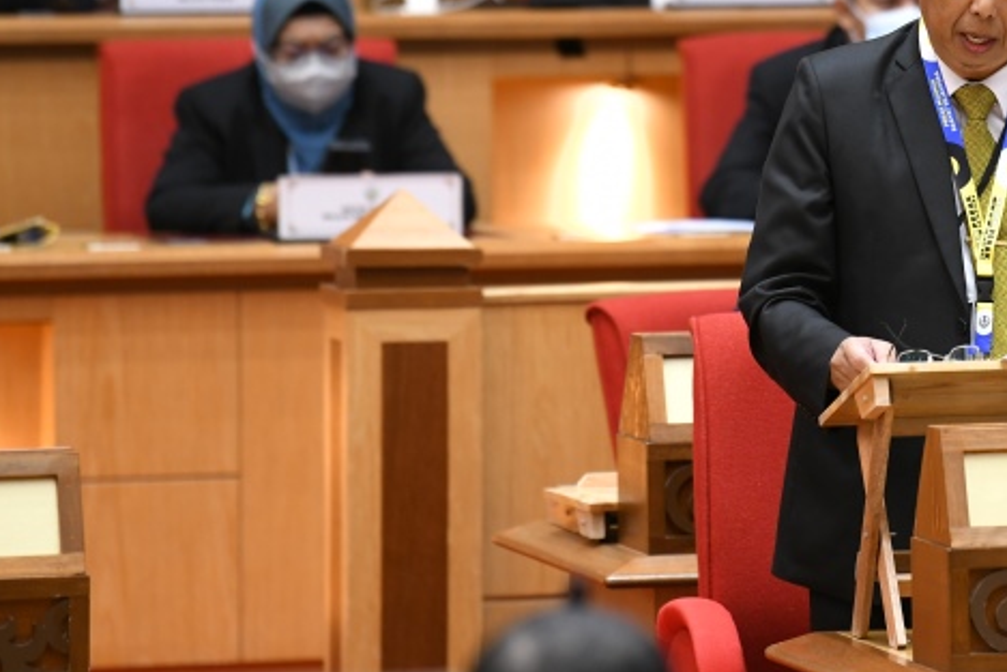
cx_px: 973
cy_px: 156
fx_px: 12227
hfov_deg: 4.7
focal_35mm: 437
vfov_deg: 3.1
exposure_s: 1/160
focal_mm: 200
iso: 1600
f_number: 3.5
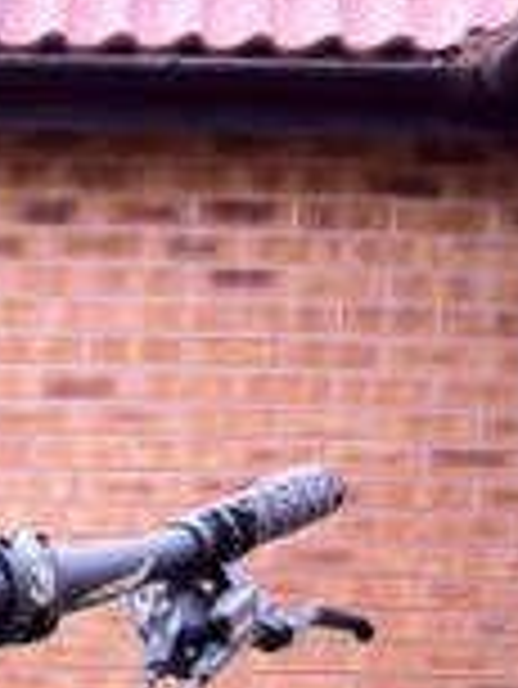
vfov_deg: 11.9
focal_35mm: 146
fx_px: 2909
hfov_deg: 9.7
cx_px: -365
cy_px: 1412
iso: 80
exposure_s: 1/120
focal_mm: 3.85
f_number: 2.8
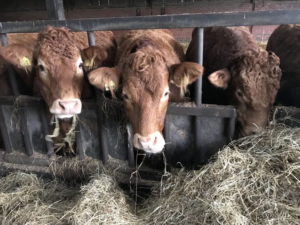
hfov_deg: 63.4
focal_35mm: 28
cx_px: 150
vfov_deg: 49.7
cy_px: 112
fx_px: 243
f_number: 1.8
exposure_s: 1/5
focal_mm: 3.99
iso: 80
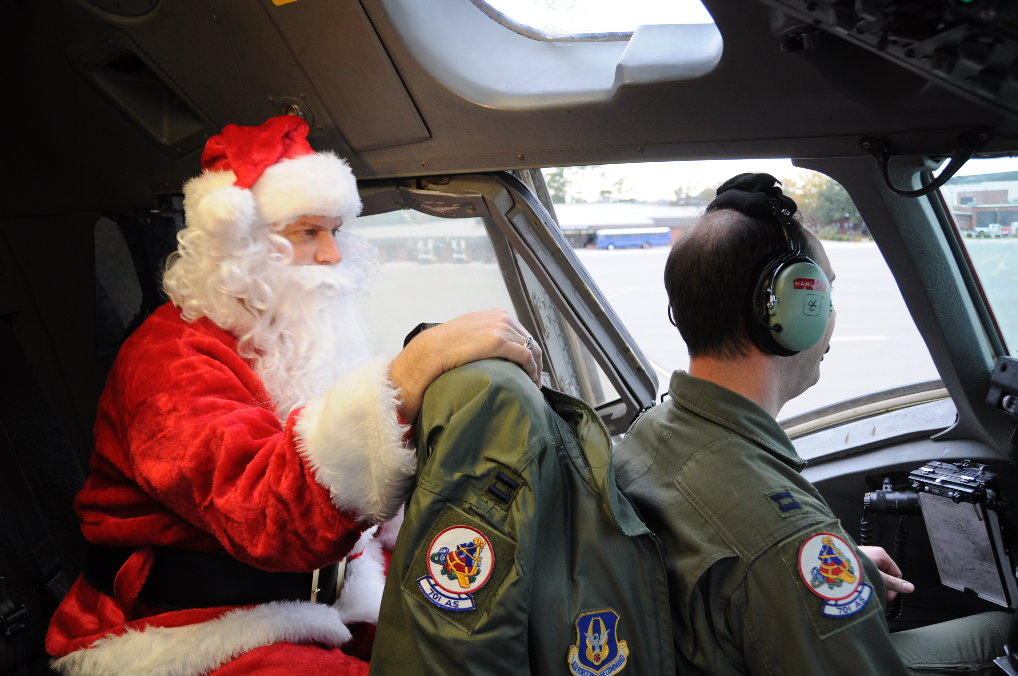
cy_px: 338
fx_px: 847
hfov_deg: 62.0
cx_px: 509
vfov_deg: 43.5
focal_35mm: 30
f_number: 3.5
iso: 400
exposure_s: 1/100
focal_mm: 20
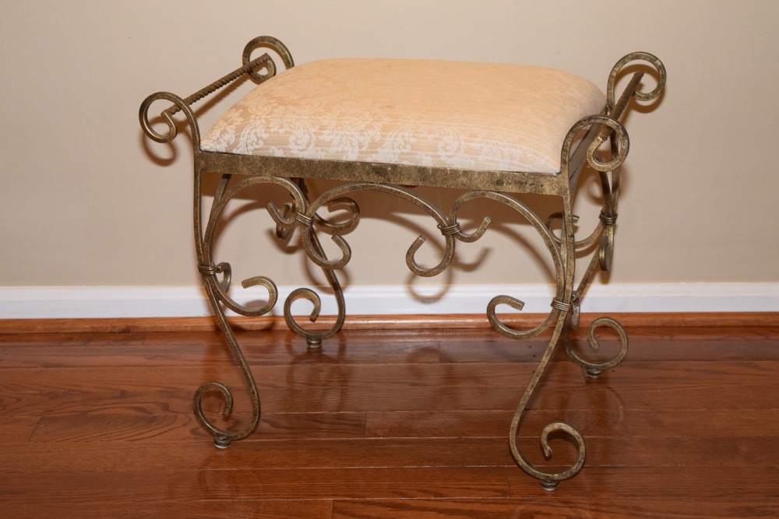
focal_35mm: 72
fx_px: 1558
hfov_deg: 28.1
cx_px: 390
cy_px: 260
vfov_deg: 18.9
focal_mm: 48
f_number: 5.3
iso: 2000
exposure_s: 1/60
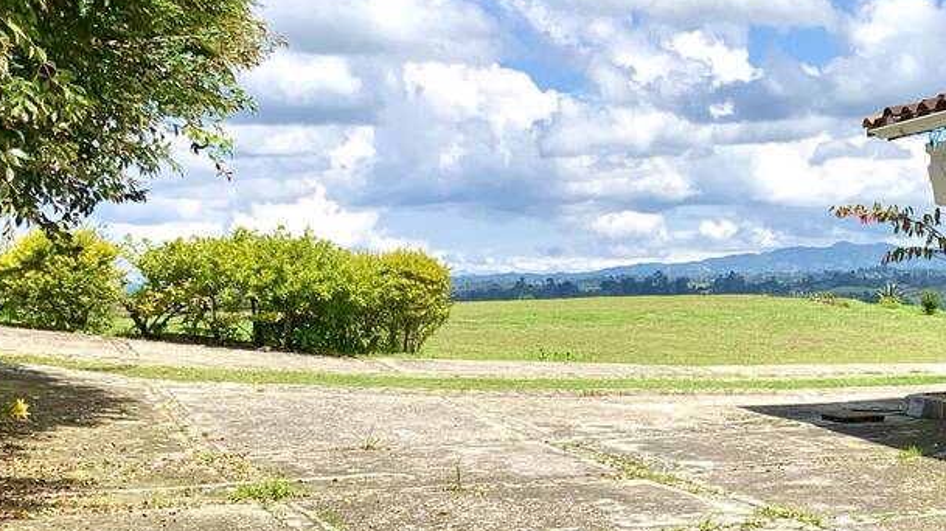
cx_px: 972
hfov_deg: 29.2
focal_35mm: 67
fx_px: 1680
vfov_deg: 18.0
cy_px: 298
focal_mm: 4.25
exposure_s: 1/2994
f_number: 1.8
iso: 25
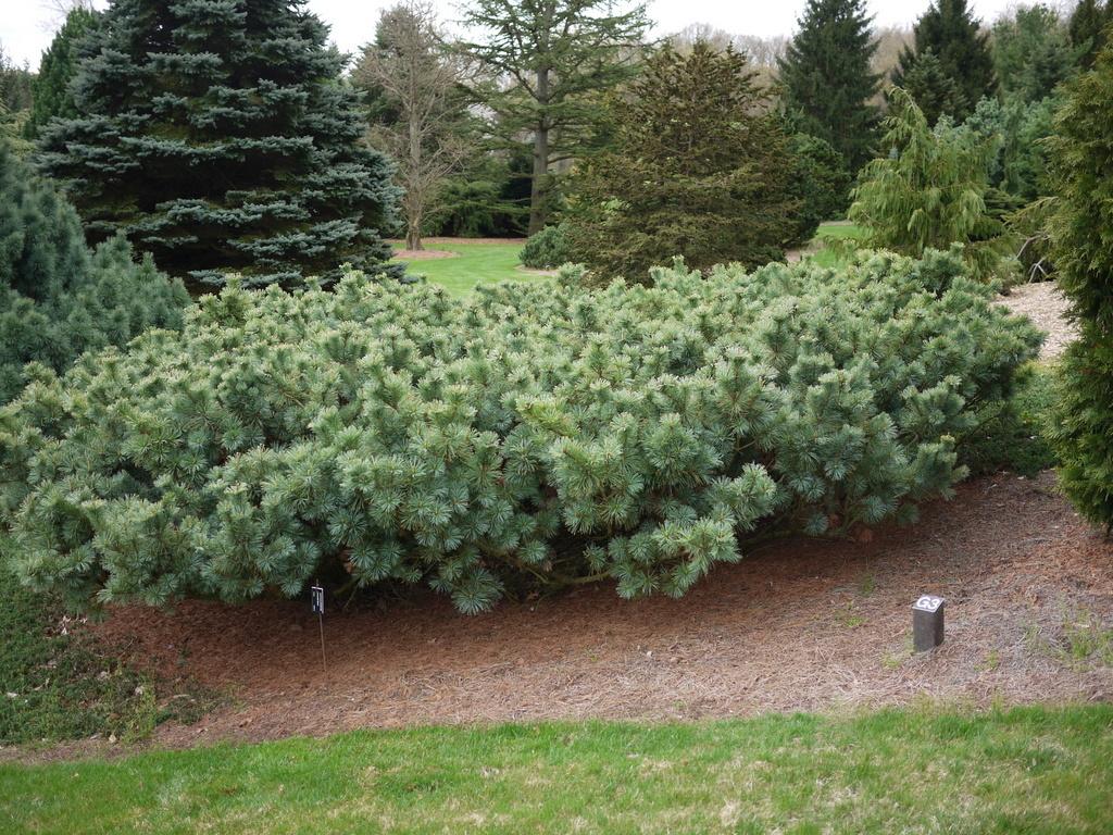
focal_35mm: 40
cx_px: 556
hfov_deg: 46.8
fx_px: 1286
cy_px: 418
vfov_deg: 36.0
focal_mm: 20
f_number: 1.8
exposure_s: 1/640
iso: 100
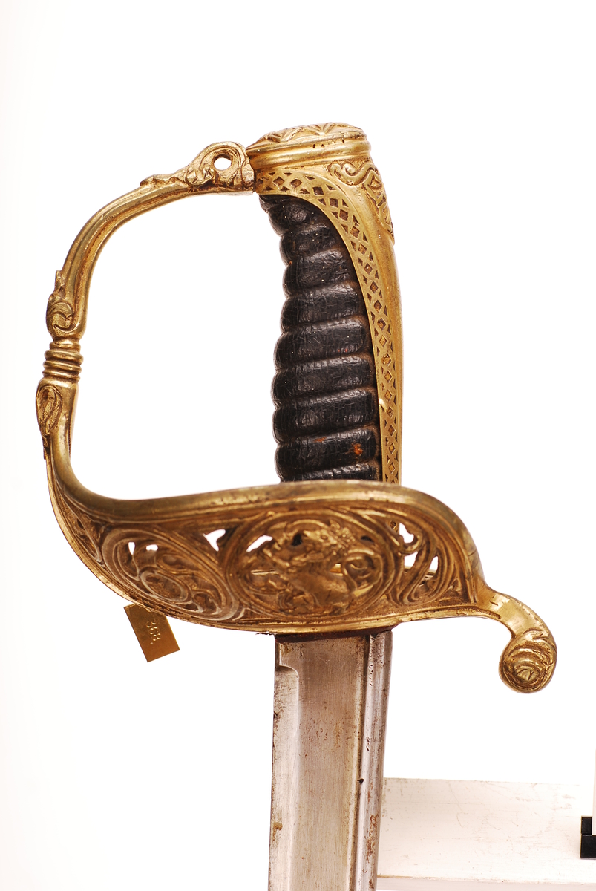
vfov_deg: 19.4
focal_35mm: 105
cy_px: 446
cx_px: 298
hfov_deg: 13.1
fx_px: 2601
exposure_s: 1/60
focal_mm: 70
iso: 100
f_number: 9
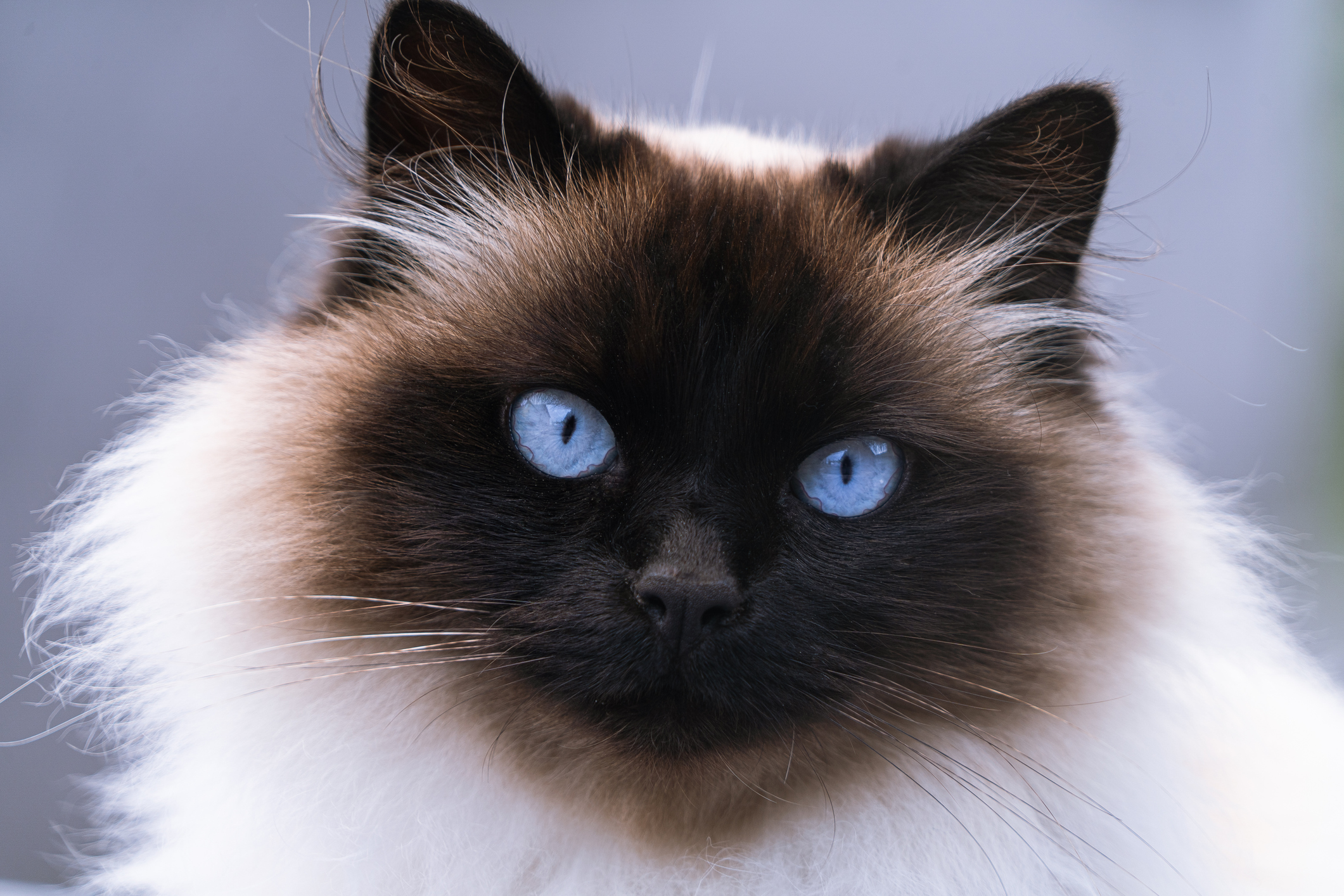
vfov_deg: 5.7
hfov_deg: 8.6
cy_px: 448
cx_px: 672
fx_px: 8959
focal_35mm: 240
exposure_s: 1/320
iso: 100
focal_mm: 240
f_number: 6.3
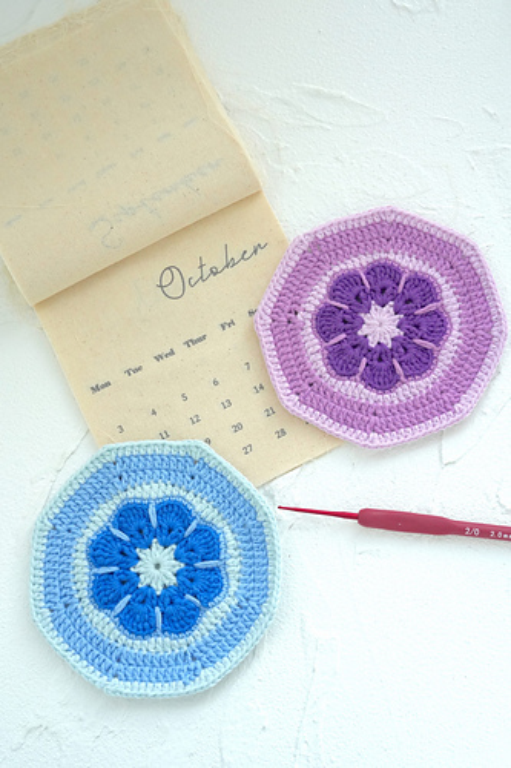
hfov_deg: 19.4
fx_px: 1491
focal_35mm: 70
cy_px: 384
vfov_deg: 28.9
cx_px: 256
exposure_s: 1/500
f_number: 7.1
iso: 3200
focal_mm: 70
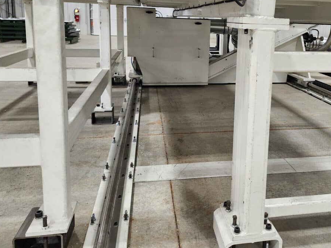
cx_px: 227
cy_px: 78
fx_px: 316
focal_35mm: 33
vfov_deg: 42.2
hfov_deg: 54.0
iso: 250
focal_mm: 5.54
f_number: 1.8
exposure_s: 1/120
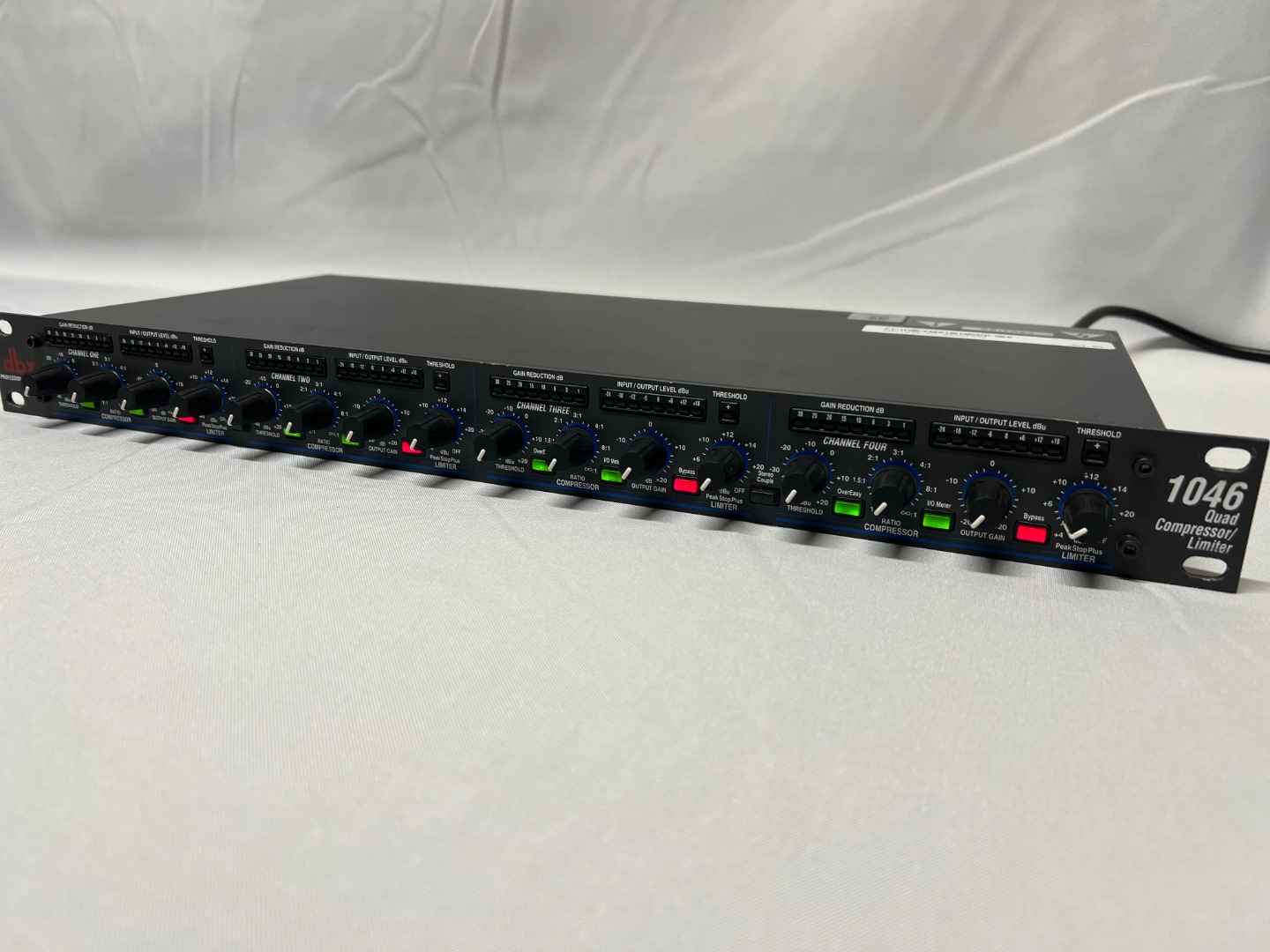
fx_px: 954
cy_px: 476
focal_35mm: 26
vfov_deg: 53.1
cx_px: 635
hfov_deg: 67.3
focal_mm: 5.7
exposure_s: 1/100
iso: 80
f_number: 1.5
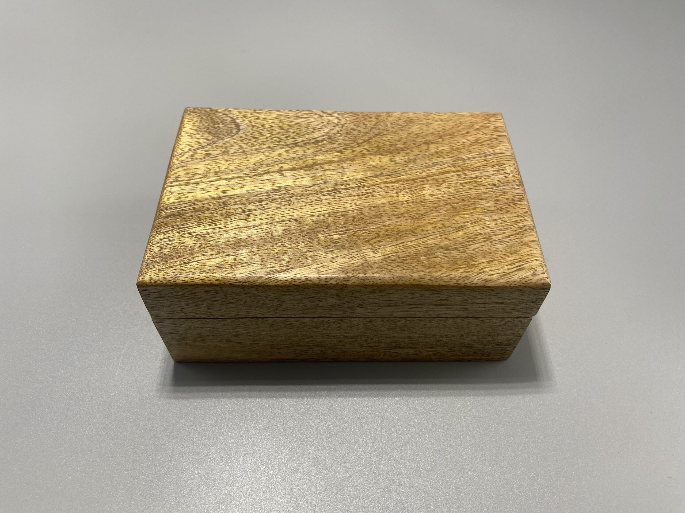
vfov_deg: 53.1
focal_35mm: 26
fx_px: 515
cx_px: 342
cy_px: 256
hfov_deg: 67.3
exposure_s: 1/120
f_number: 1.8
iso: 64
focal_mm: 4.25
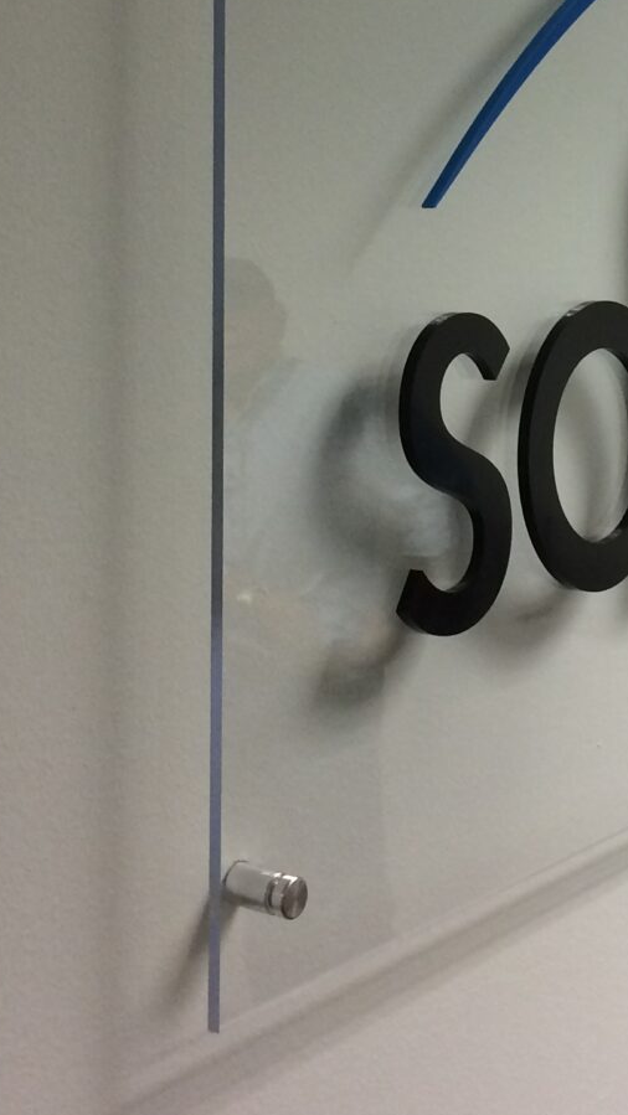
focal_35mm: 72
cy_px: 221
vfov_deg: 28.7
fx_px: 2130
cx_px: 518
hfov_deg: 16.6
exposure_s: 1/30
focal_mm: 4.15
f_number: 2.2
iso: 50
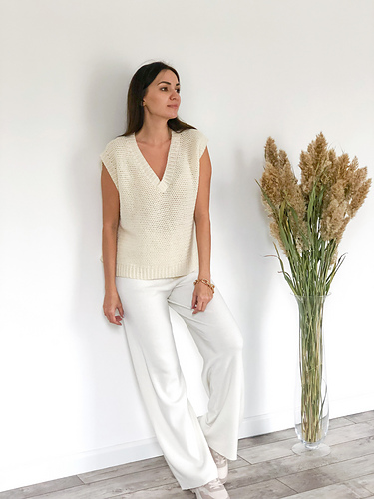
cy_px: 250
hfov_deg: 25.7
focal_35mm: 57
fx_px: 821
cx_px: 187
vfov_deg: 33.8
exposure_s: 1/30
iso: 80
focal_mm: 6.6
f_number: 2.8
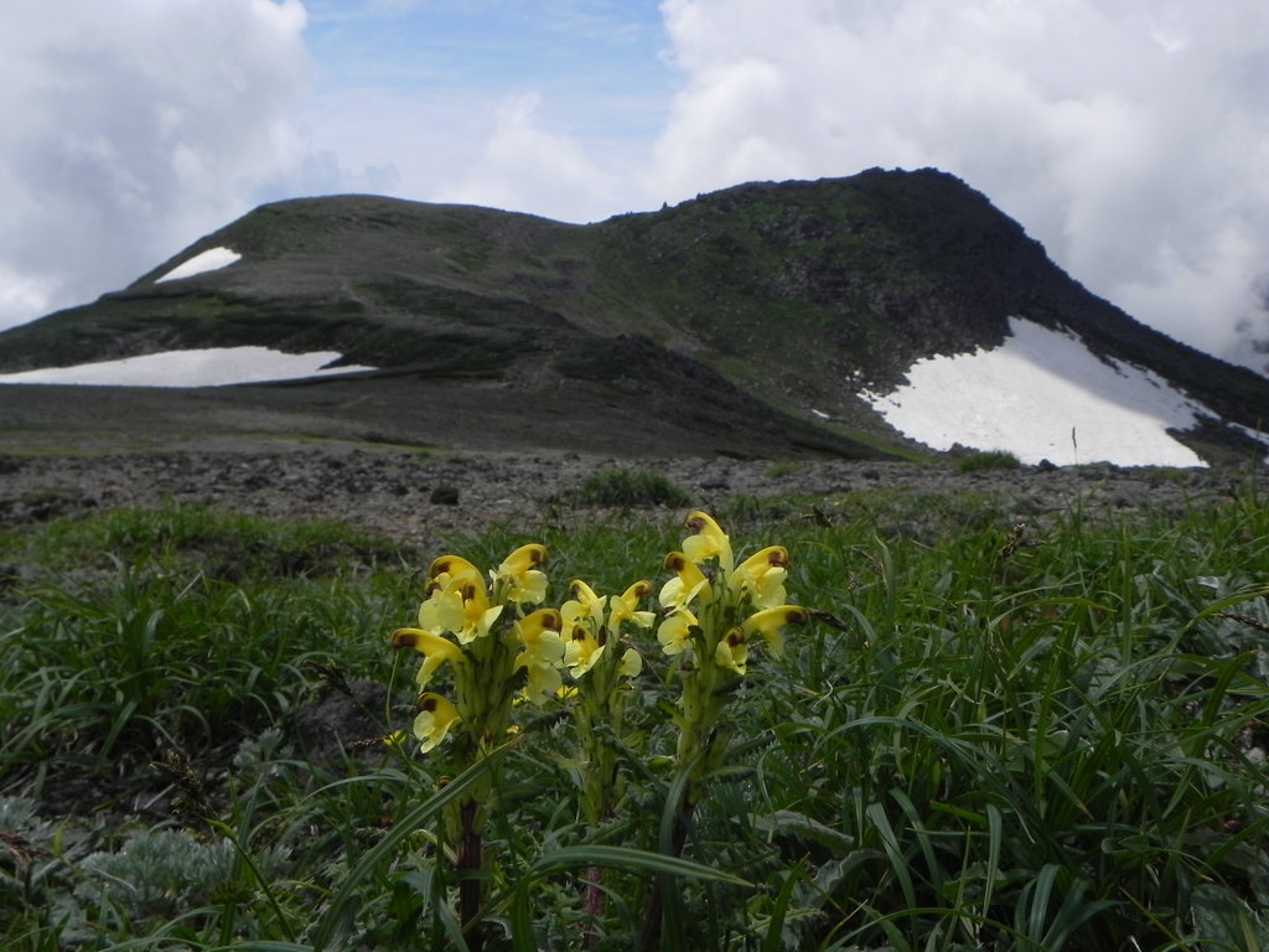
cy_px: 476
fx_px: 1503
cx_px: 634
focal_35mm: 41
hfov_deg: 45.8
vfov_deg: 35.1
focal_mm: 7.3
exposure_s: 1/2000
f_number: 5
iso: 160
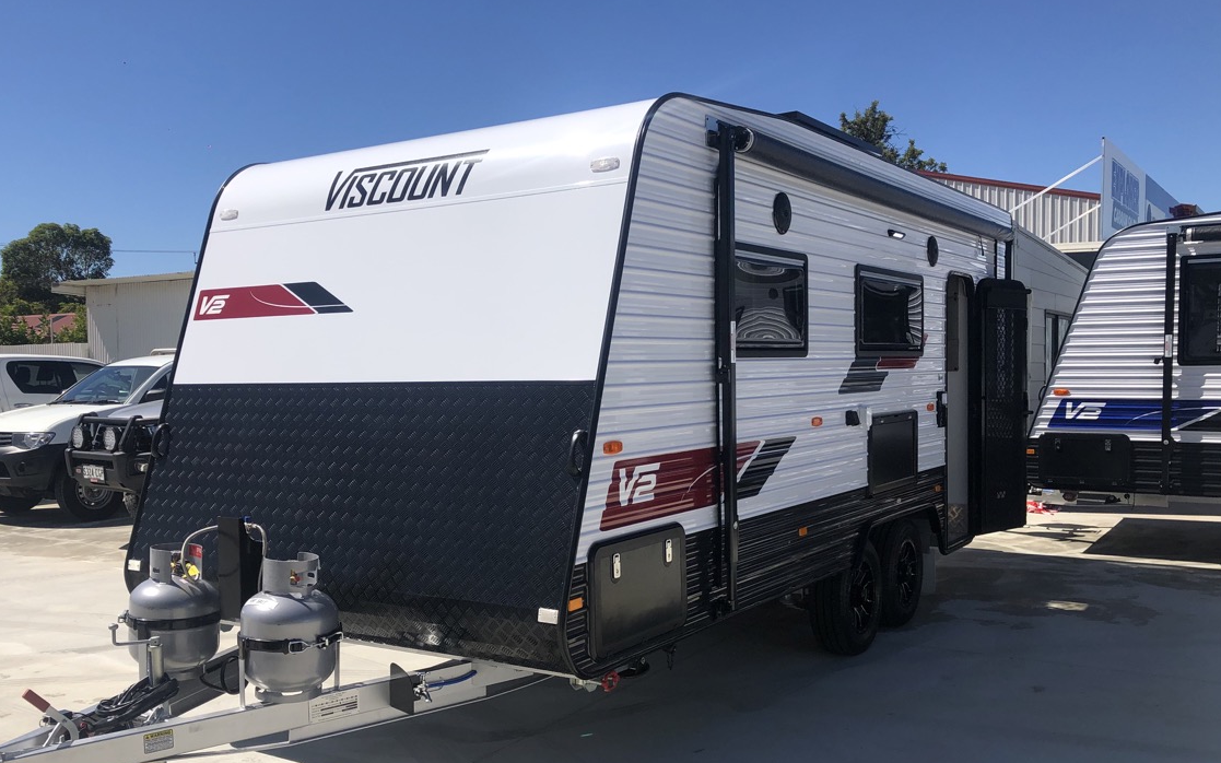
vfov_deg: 37.2
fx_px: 1131
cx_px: 588
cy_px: 443
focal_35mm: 34
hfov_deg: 56.7
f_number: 1.8
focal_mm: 3.99
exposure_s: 1/3003
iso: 25
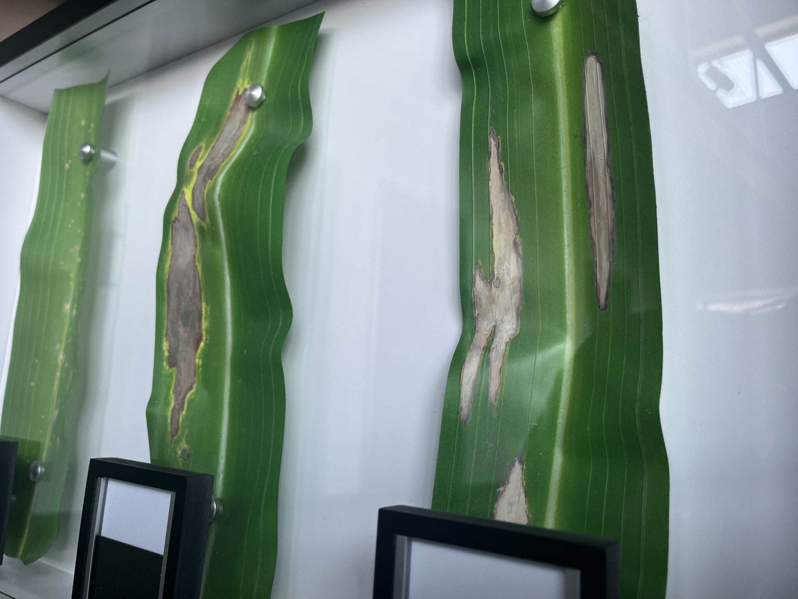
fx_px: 599
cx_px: 399
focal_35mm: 26
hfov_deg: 67.3
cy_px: 300
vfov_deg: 53.1
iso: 80
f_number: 1.6
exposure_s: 1/120
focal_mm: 5.1
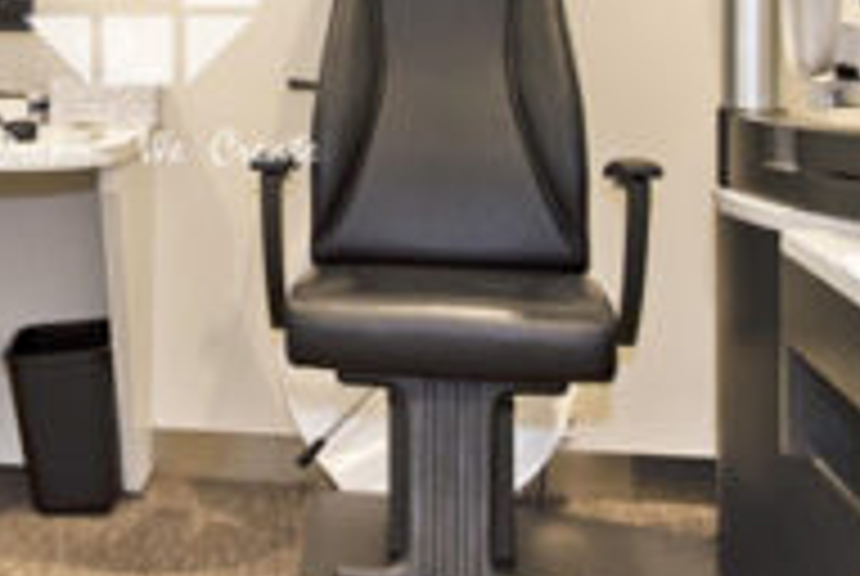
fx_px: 1651
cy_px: -14
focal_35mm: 69
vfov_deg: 19.2
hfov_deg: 28.2
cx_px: 108
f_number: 7.1
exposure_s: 1/60
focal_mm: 22
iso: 640
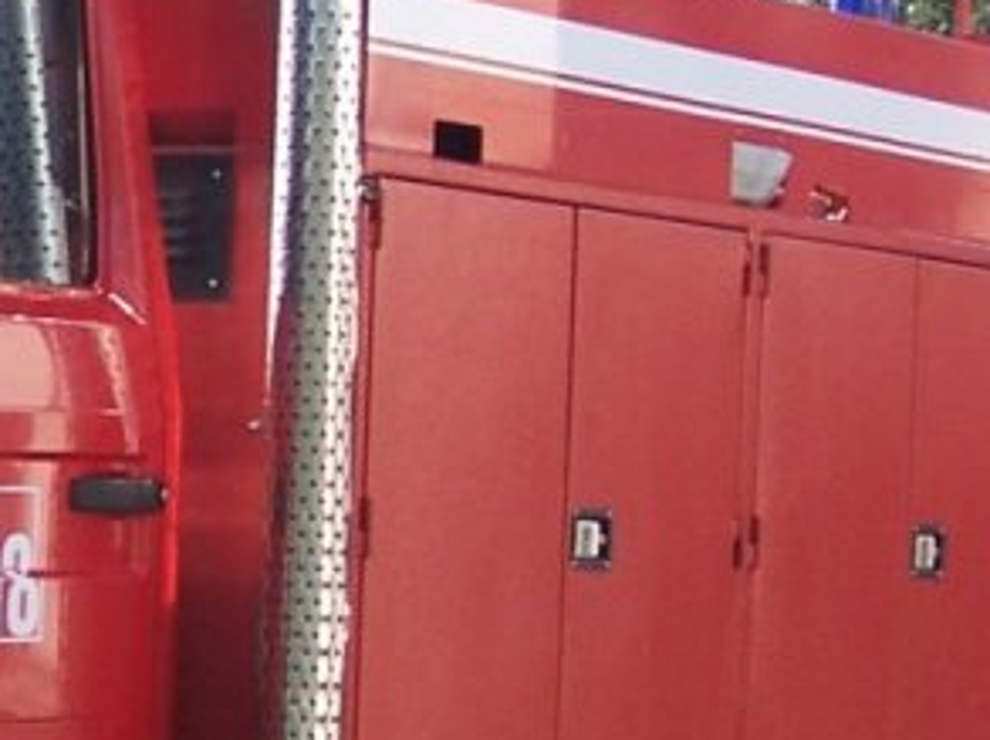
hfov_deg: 9.2
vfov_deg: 7.0
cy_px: 656
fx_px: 5999
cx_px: -362
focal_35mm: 210
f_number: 3
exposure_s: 1/350
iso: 80
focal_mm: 8
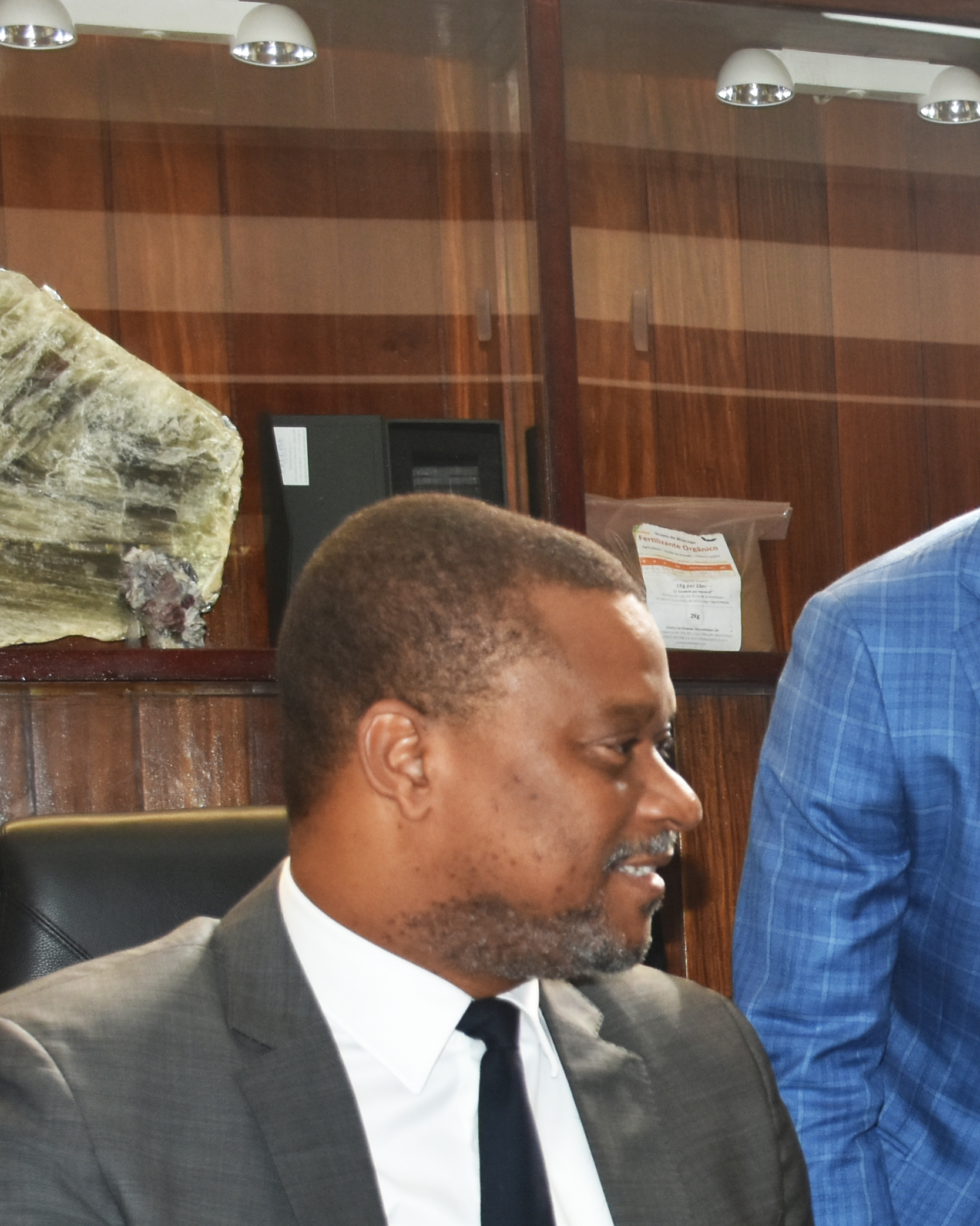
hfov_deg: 18.0
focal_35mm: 81
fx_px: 2938
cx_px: 1193
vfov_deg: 23.0
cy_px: 1081
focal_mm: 20
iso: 400
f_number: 4
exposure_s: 1/60
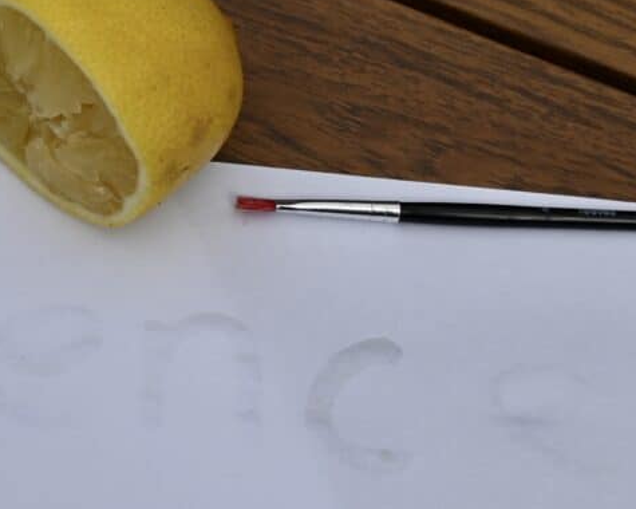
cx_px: -111
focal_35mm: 188
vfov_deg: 8.2
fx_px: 3539
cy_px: 372
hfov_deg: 10.1
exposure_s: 1/640
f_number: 8
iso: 100
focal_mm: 62
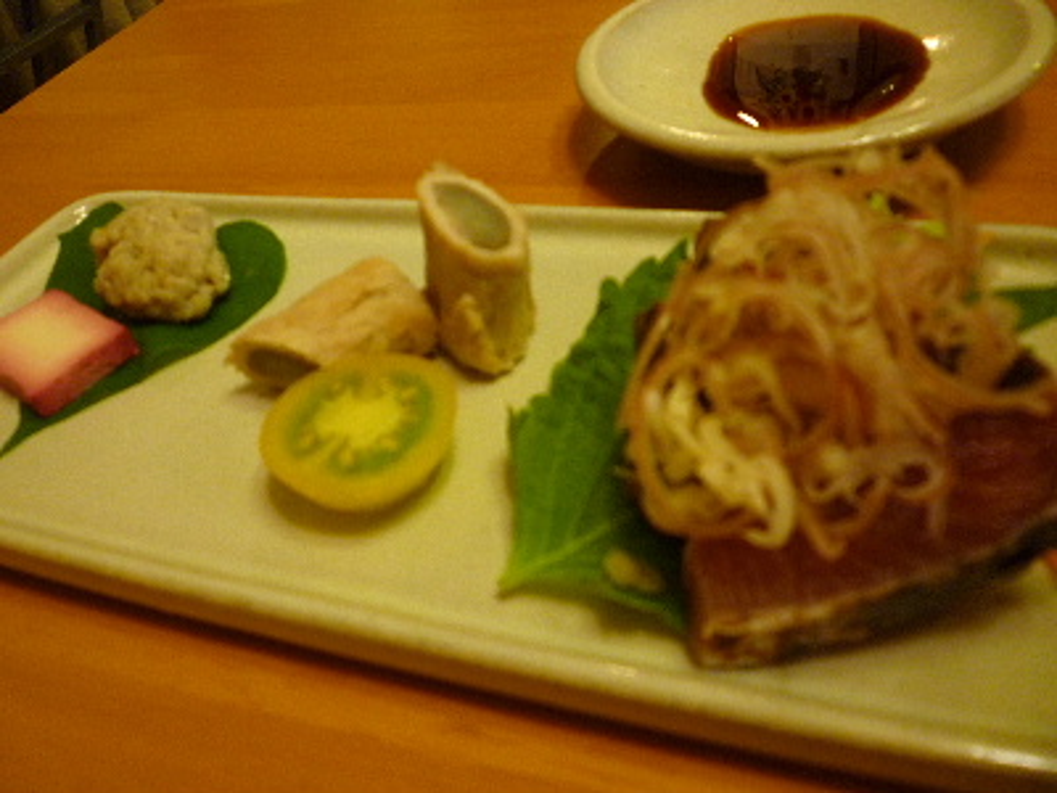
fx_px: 886
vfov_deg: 48.2
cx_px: 528
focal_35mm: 29
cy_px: 396
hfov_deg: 61.7
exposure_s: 1/8
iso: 400
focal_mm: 5.2
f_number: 3.3
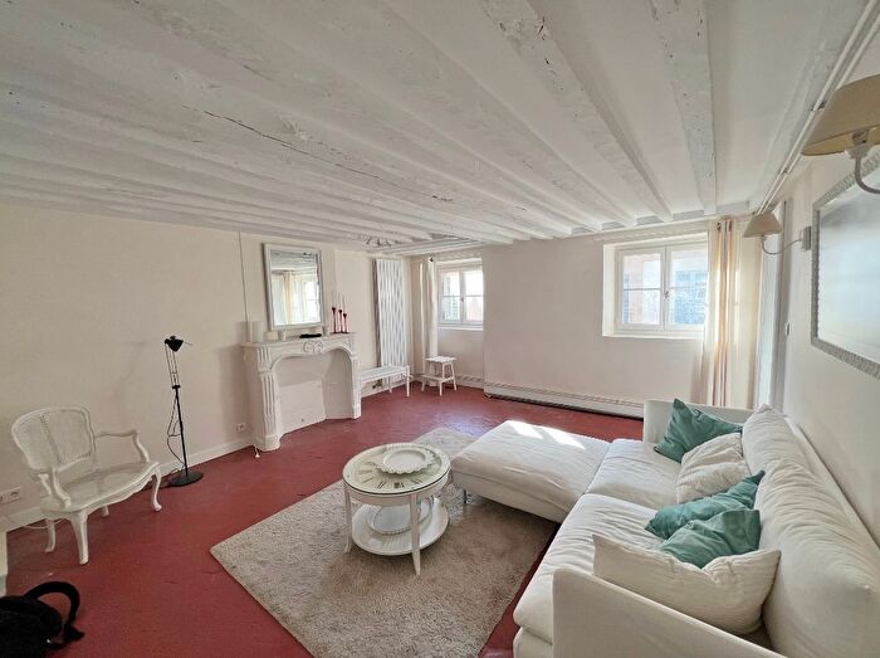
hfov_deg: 106.3
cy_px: 329
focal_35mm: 13
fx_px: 330
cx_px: 440
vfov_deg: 89.8
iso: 40
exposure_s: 1/99
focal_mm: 1.57
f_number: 1.8
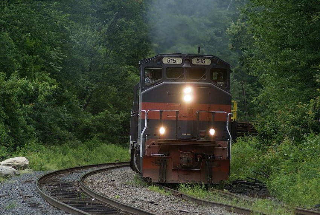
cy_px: 108
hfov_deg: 7.6
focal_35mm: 270
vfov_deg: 5.1
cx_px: 160
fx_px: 2403
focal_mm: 180
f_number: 5
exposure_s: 1/640
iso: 100
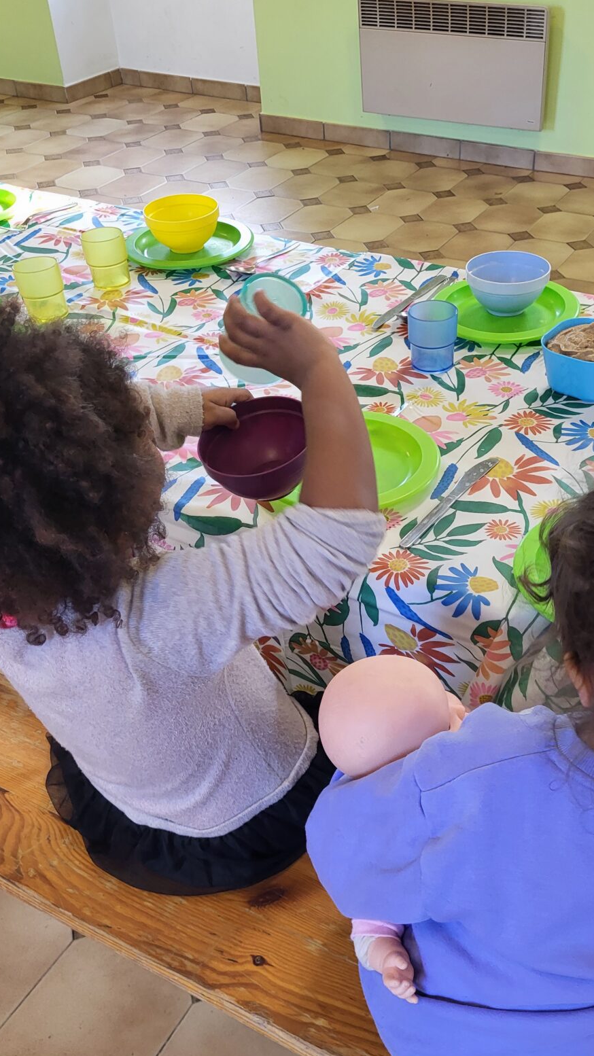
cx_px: 376
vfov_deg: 56.4
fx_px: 980
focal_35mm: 35
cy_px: 597
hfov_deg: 33.5
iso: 250
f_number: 1.8
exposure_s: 1/100
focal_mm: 5.4
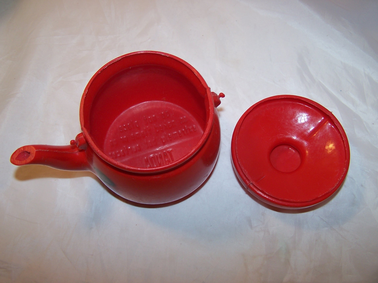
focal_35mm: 38
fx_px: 415
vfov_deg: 37.7
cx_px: 189
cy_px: 142
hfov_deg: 49.0
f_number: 2.8
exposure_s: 1/60
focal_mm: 6.3
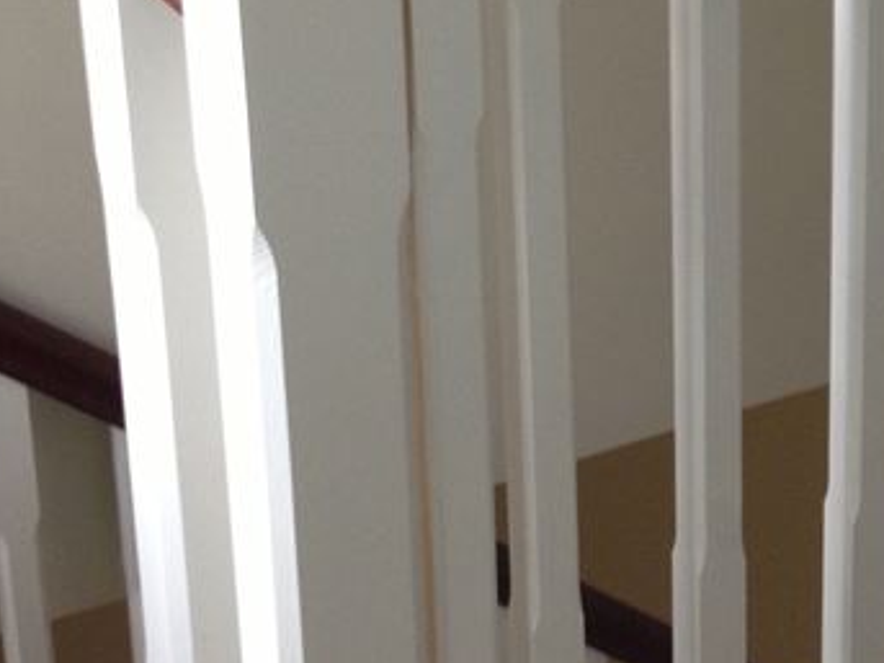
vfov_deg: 14.3
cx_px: 876
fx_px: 2604
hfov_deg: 18.8
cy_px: 46
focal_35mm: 102
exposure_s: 1/20
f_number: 2.4
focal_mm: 4.28
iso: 100
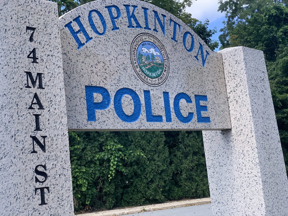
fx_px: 433
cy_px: 108
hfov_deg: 36.8
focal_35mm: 52
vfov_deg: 28.0
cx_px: 144
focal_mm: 6
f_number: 2.4
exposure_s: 1/313
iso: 16
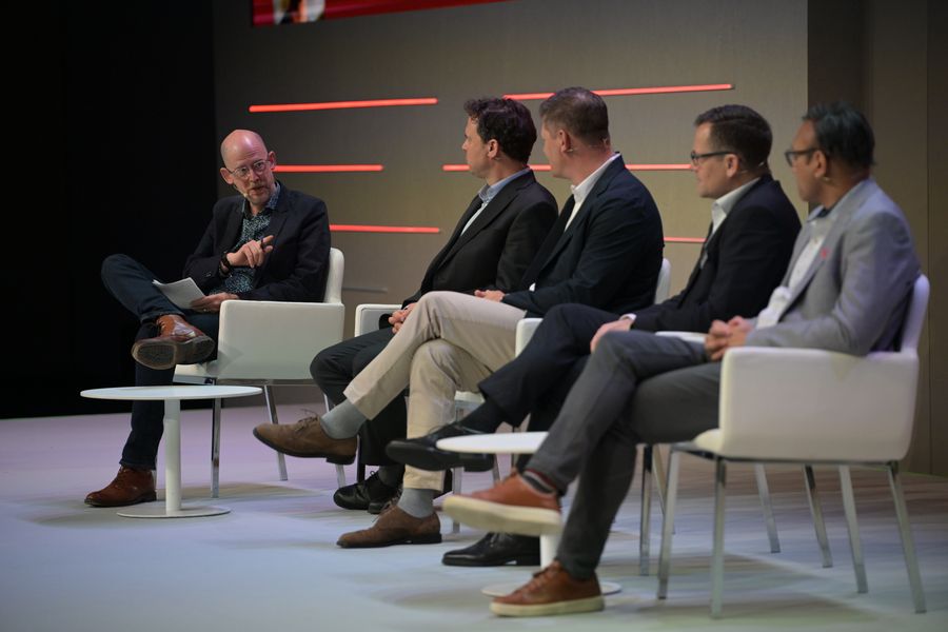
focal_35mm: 145
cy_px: 316
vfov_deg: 9.5
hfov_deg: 14.2
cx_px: 474
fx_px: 3818
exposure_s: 1/1600
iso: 2500
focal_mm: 145
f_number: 2.8
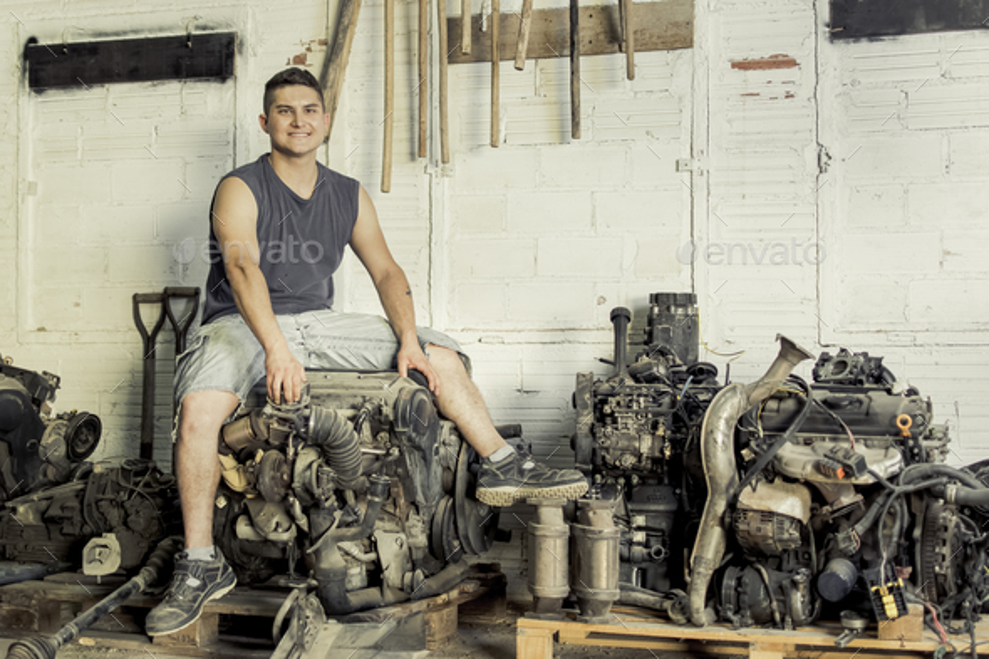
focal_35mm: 52
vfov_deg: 25.7
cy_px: 330
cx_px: 494
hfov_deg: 37.9
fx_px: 1442
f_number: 1.8
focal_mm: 35
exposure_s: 1/90
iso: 100
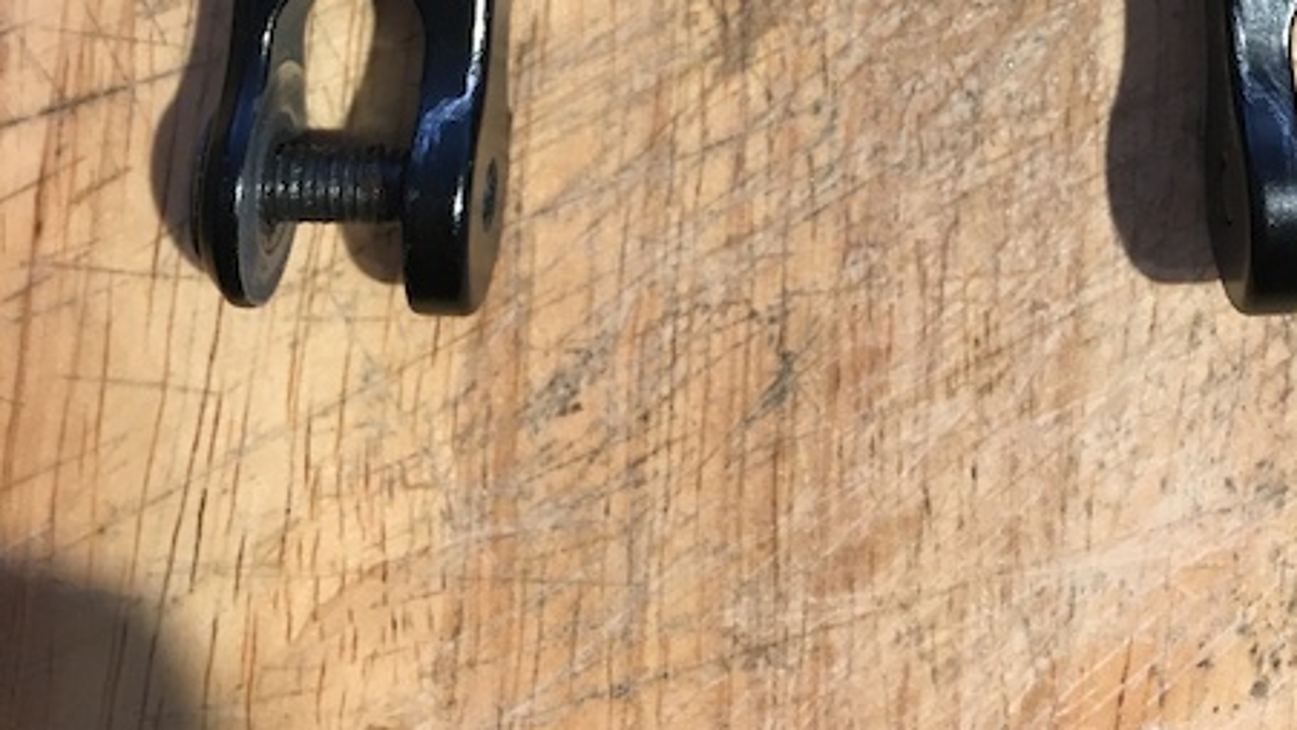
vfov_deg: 18.7
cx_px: 848
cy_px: -399
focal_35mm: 56
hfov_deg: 36.9
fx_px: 1926
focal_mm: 4.15
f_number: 2.2
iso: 100
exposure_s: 1/30
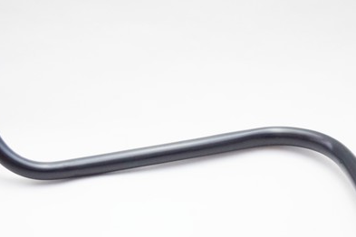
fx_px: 821
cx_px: 193
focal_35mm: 83
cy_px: 163
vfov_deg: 16.4
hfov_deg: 24.5
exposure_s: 1/60
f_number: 4.5
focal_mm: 34
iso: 1400
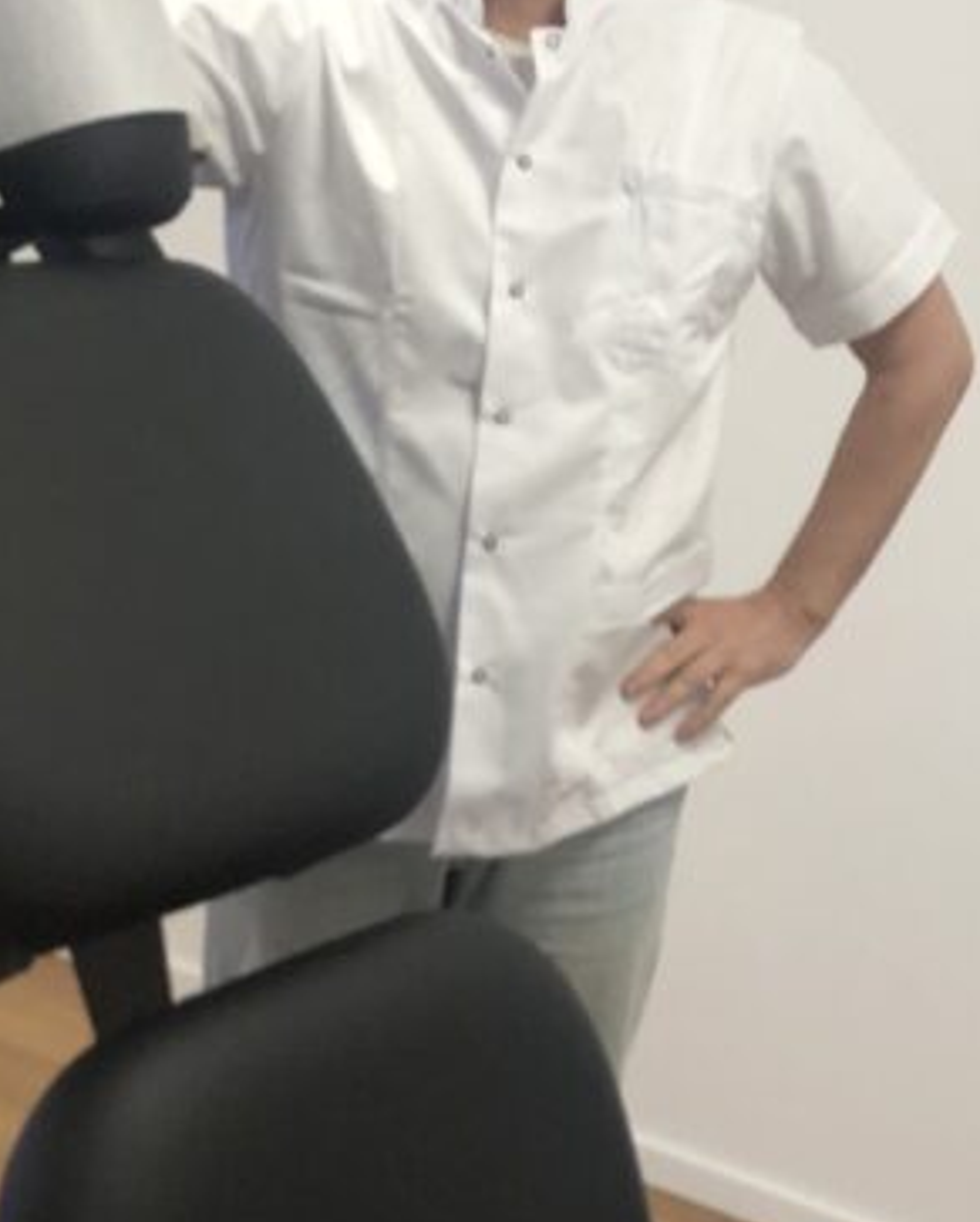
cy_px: 505
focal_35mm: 77
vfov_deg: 24.7
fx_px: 2788
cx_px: 616
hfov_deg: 19.9
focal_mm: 3.99
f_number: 1.8
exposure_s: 1/120
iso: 100
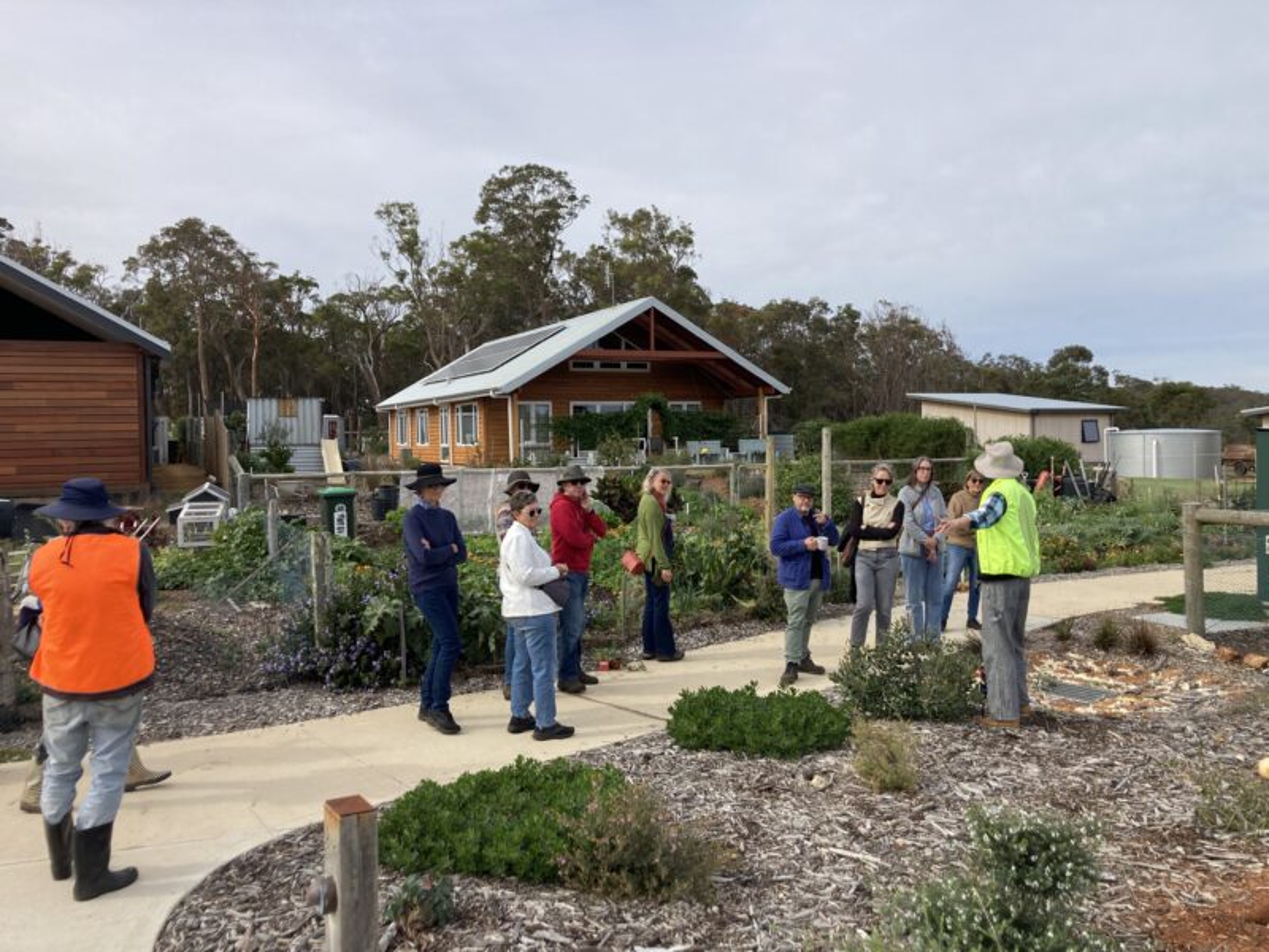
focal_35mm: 28
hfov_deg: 63.4
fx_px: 1026
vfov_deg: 49.7
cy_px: 476
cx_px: 634
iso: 20
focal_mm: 3.99
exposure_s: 1/1919
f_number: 1.8
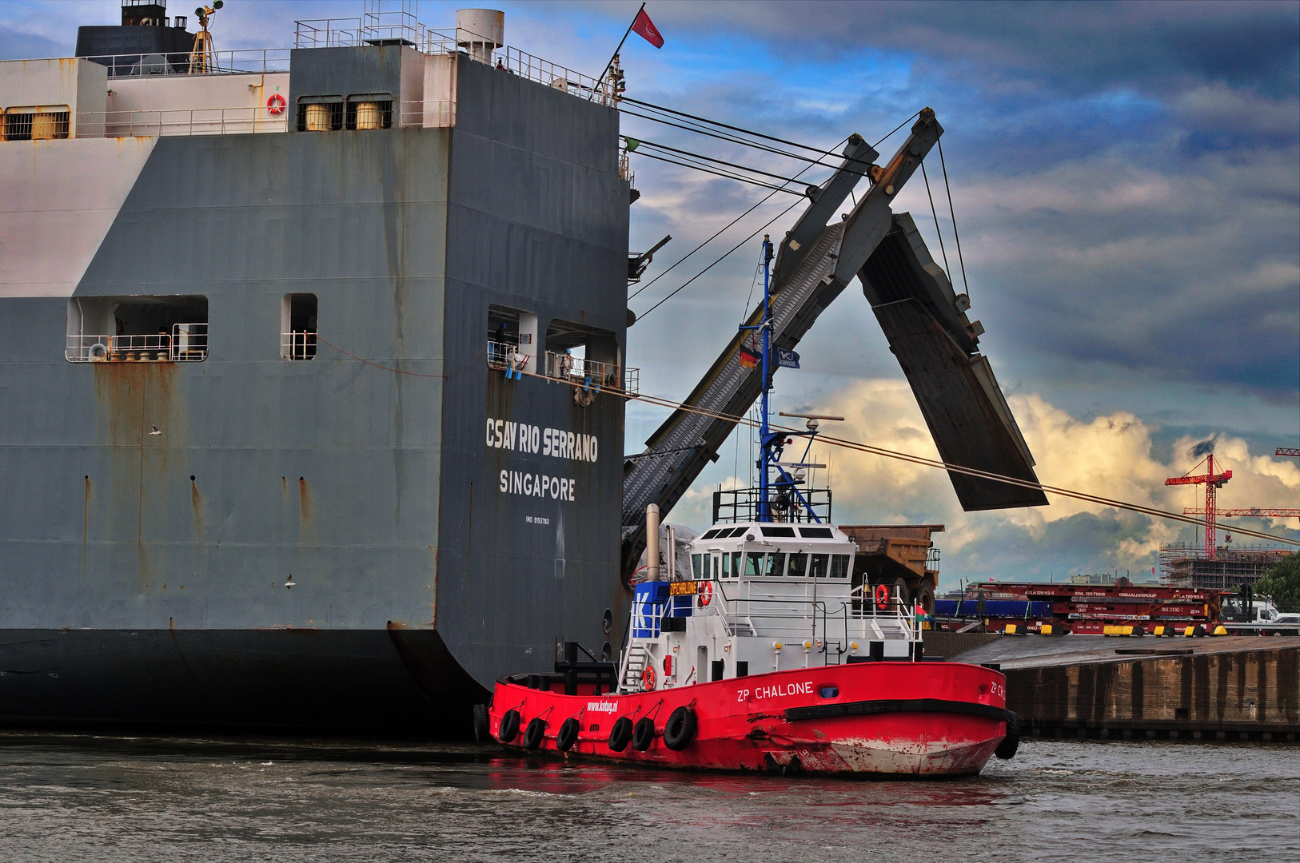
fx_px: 3787
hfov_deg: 19.5
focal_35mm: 105
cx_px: 650
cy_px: 432
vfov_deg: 13.0
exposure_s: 1/400
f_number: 10
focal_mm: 70
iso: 200
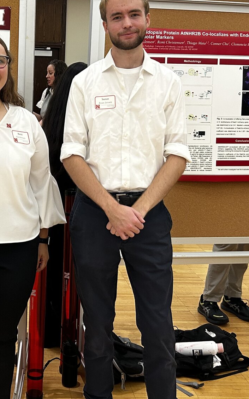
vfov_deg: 38.6
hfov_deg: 24.4
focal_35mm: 52
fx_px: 565
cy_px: 146
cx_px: 39
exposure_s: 1/60
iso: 160
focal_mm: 5.7
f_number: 1.5
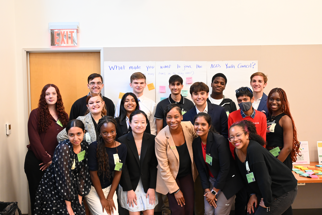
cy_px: 108
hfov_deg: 47.4
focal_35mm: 41
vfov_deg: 32.6
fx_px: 366
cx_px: 161
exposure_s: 1/125
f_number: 4
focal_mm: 41
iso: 3200
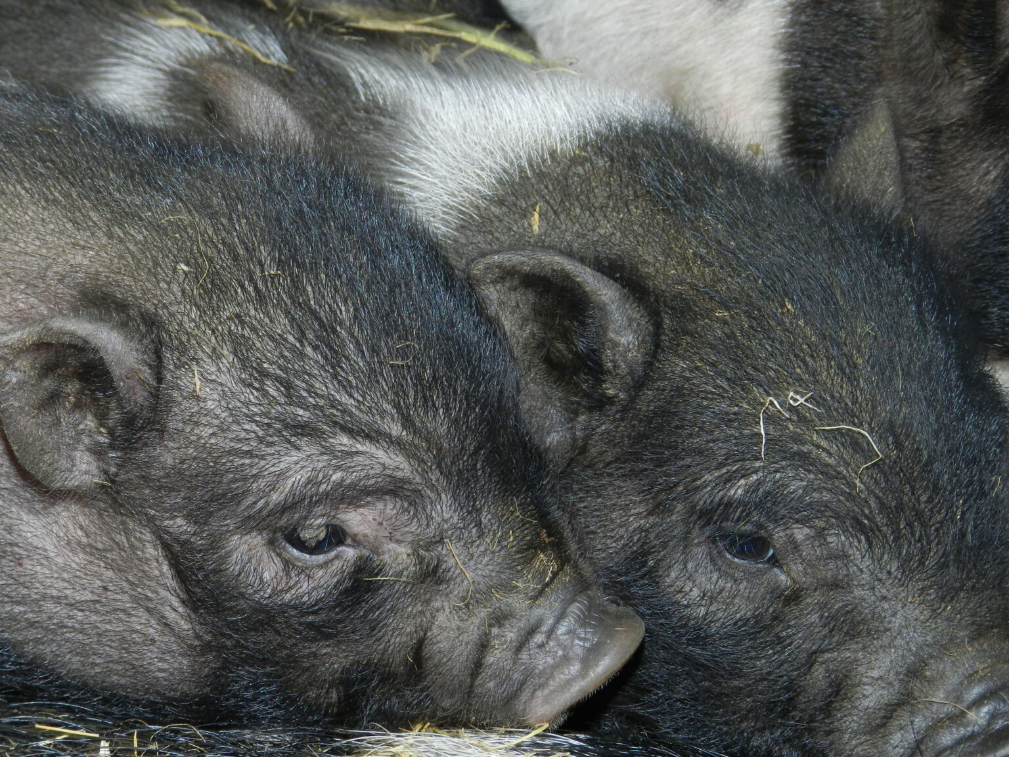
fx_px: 3352
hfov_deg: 17.1
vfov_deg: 12.9
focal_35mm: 115
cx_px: 504
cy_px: 378
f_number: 4.8
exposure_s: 1/30
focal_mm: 20.5
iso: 200
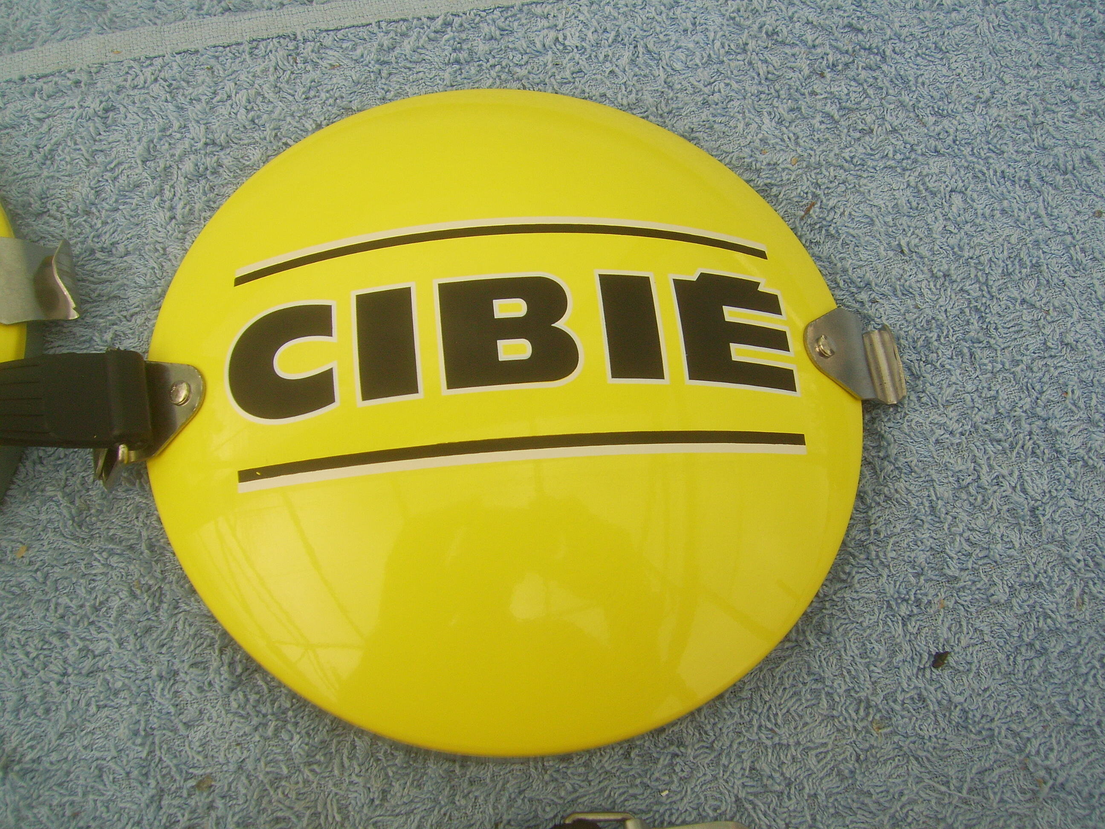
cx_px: 552
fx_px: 1213
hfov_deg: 49.0
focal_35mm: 38
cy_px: 414
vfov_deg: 37.7
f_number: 4.5
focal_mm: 7.8
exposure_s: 1/80
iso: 50
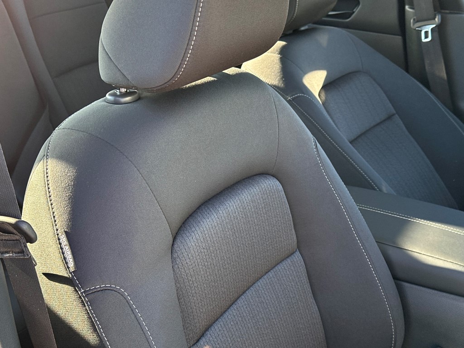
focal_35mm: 48
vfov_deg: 30.3
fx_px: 643
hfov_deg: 39.7
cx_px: 232
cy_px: 174
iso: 80
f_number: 1.78
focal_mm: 6.86
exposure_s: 1/121
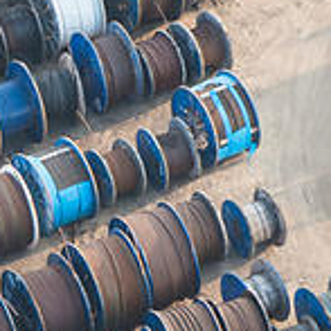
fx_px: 10840
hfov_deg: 1.7
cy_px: 275
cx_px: 10
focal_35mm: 1002
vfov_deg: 1.7
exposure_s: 1/1000
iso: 800
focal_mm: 200
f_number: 4
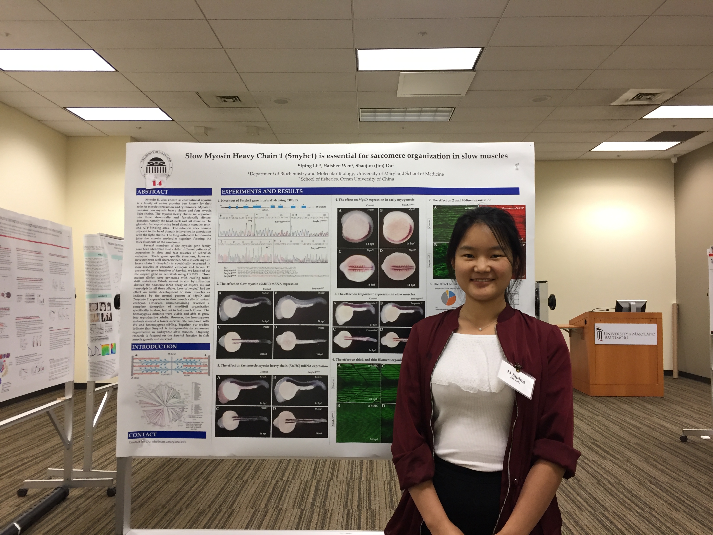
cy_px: 268
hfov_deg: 61.7
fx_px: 597
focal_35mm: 29
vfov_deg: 48.2
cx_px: 356
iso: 100
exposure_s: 1/30
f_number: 2.2
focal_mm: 4.15
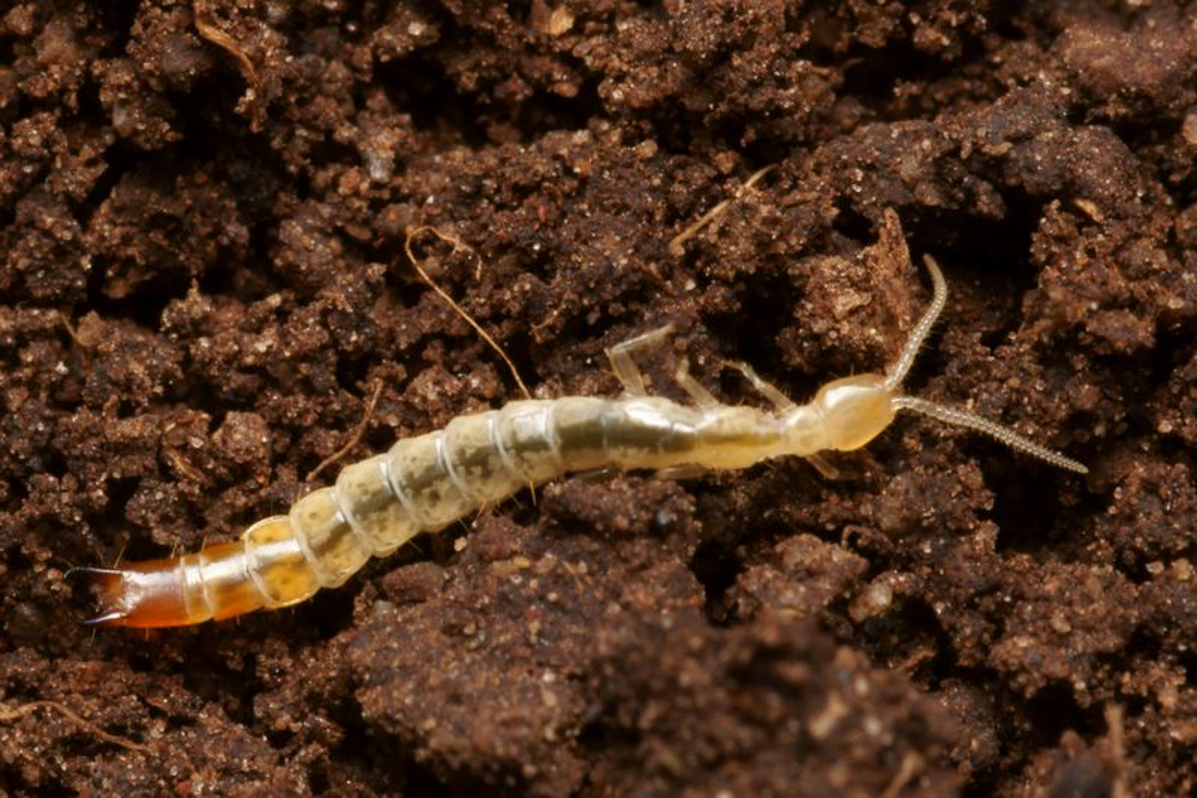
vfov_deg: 8.7
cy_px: 399
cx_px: 598
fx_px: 5235
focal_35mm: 158
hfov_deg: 13.0
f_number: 16
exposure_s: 1/160
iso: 200
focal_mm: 105
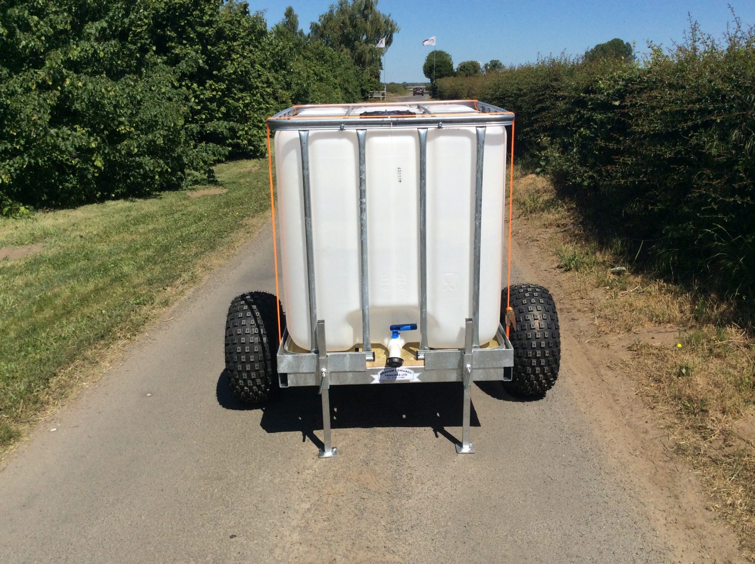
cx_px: 378
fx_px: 697
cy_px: 282
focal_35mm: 32
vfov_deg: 44.1
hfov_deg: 56.9
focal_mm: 3.3
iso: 32
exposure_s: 1/2865
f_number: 2.4
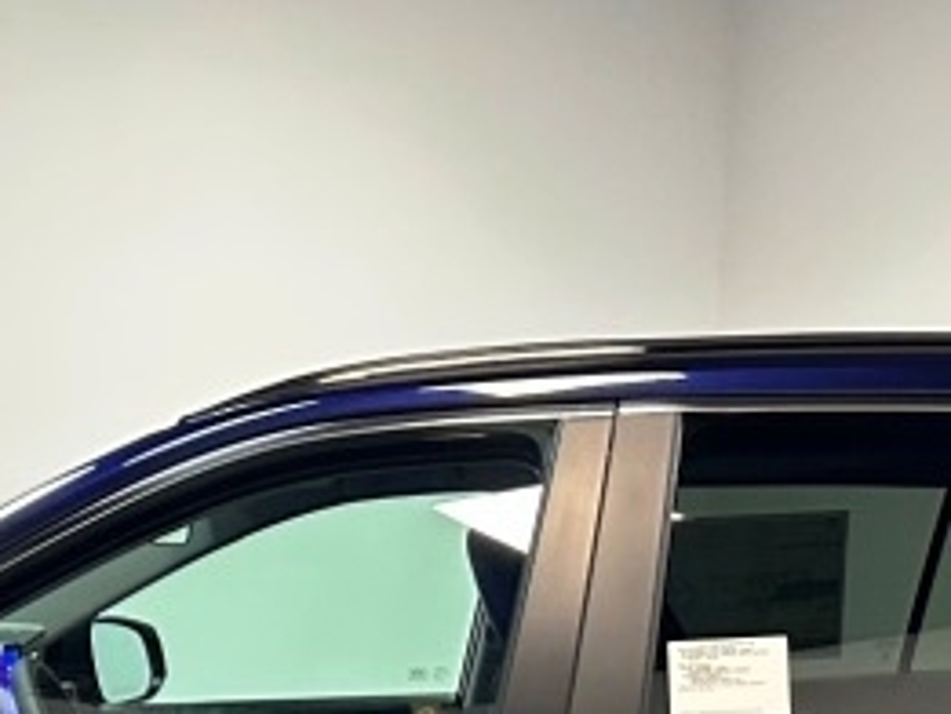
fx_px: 2584
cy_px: 1337
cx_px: 437
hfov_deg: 20.9
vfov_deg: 13.8
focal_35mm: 94
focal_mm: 6.86
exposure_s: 1/60
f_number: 1.78
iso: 500
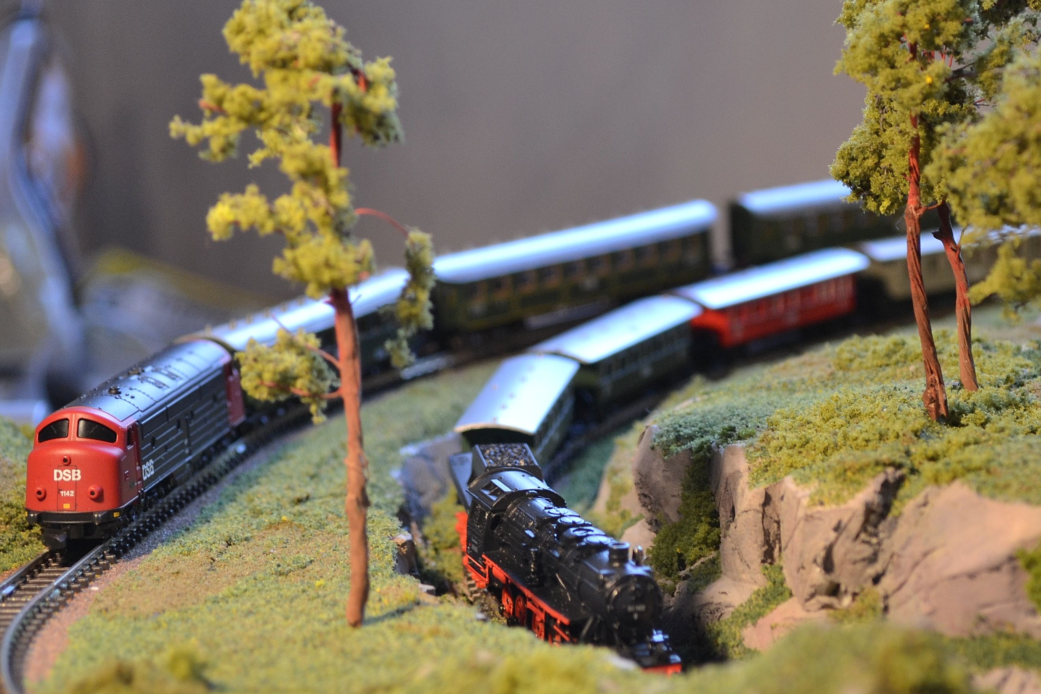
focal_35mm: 110
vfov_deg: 12.5
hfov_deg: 18.5
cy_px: 348
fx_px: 3180
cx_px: 802
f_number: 5.3
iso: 400
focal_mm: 42
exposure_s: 1/40
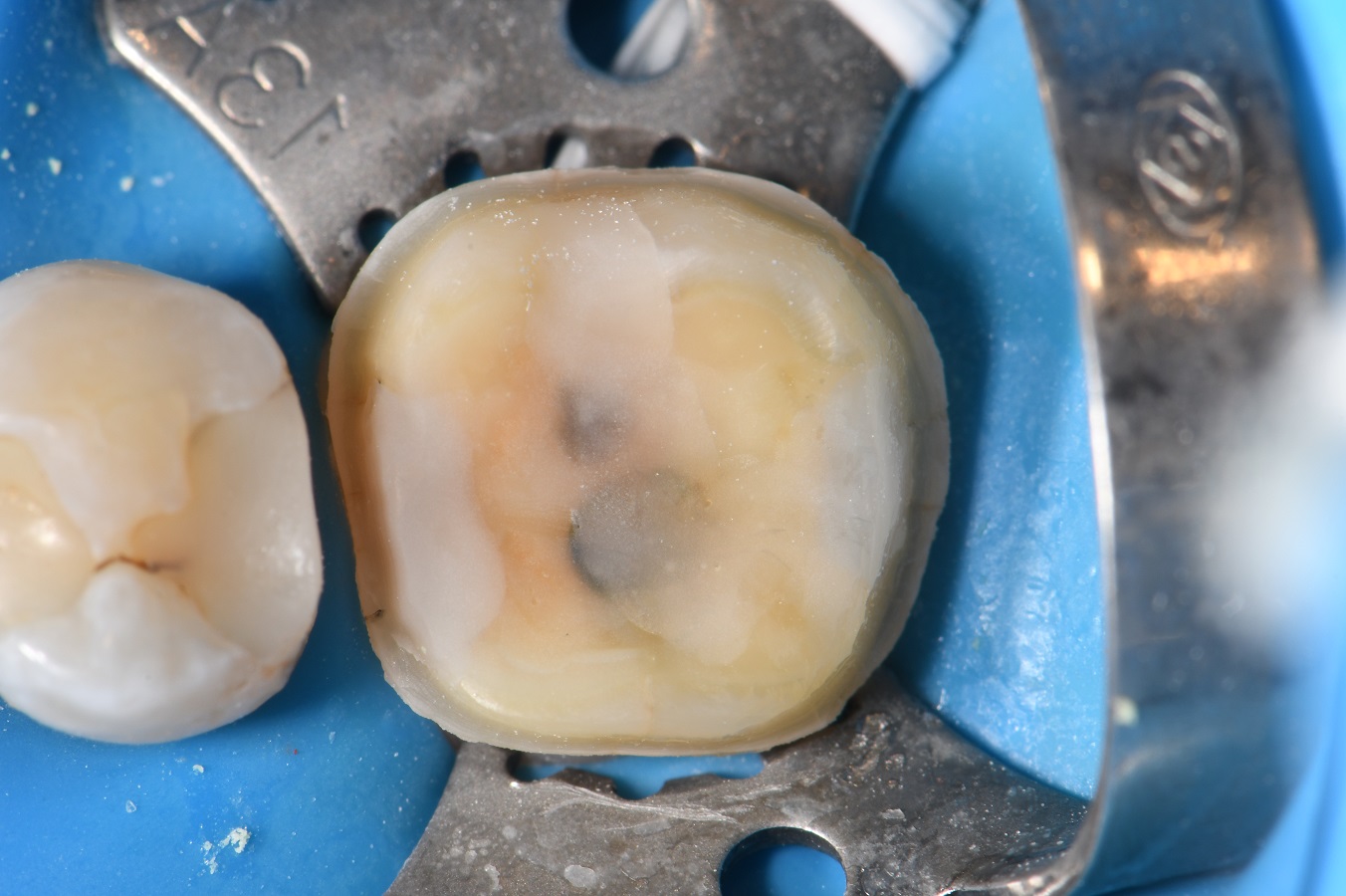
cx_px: 673
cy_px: 448
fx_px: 5867
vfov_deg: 8.7
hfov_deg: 13.1
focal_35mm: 157
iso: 200
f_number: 32
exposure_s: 1/160
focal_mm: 105
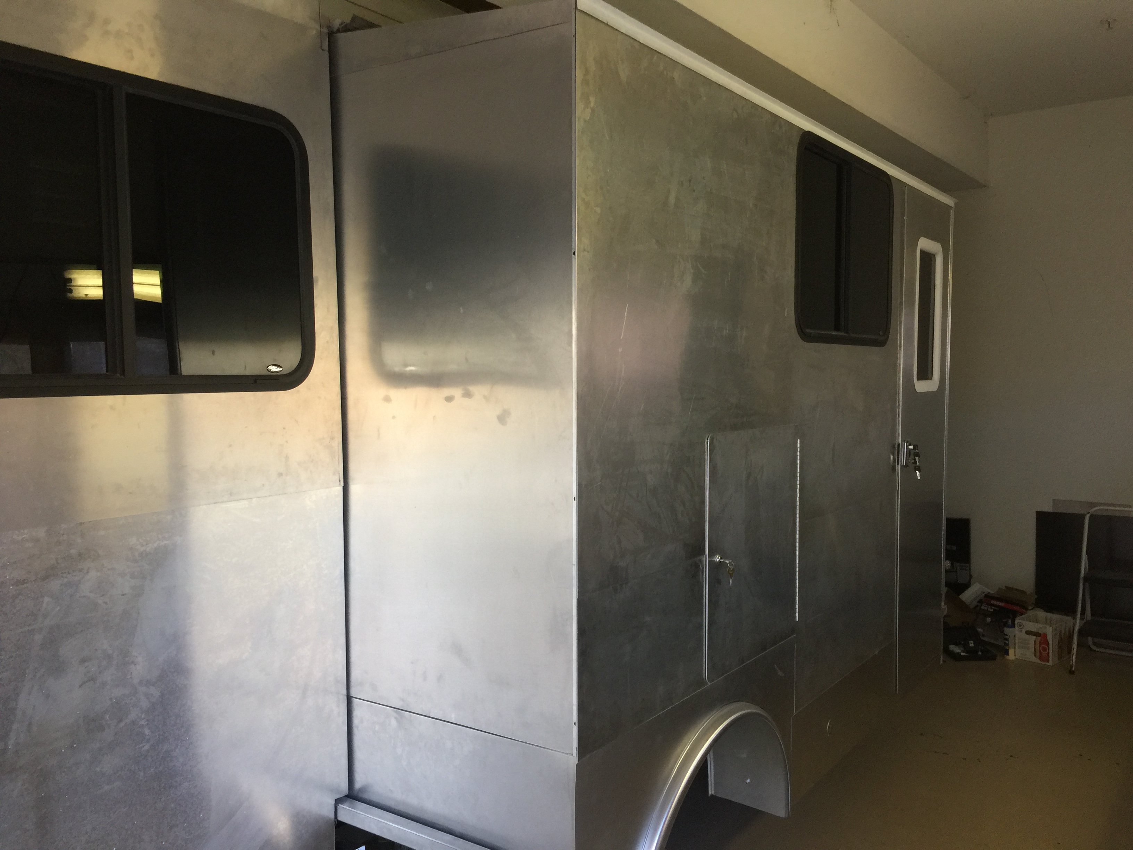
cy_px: 425
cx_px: 566
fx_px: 949
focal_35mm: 29
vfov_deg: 48.2
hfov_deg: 61.7
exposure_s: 1/17
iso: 50
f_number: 2.2
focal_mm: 4.15
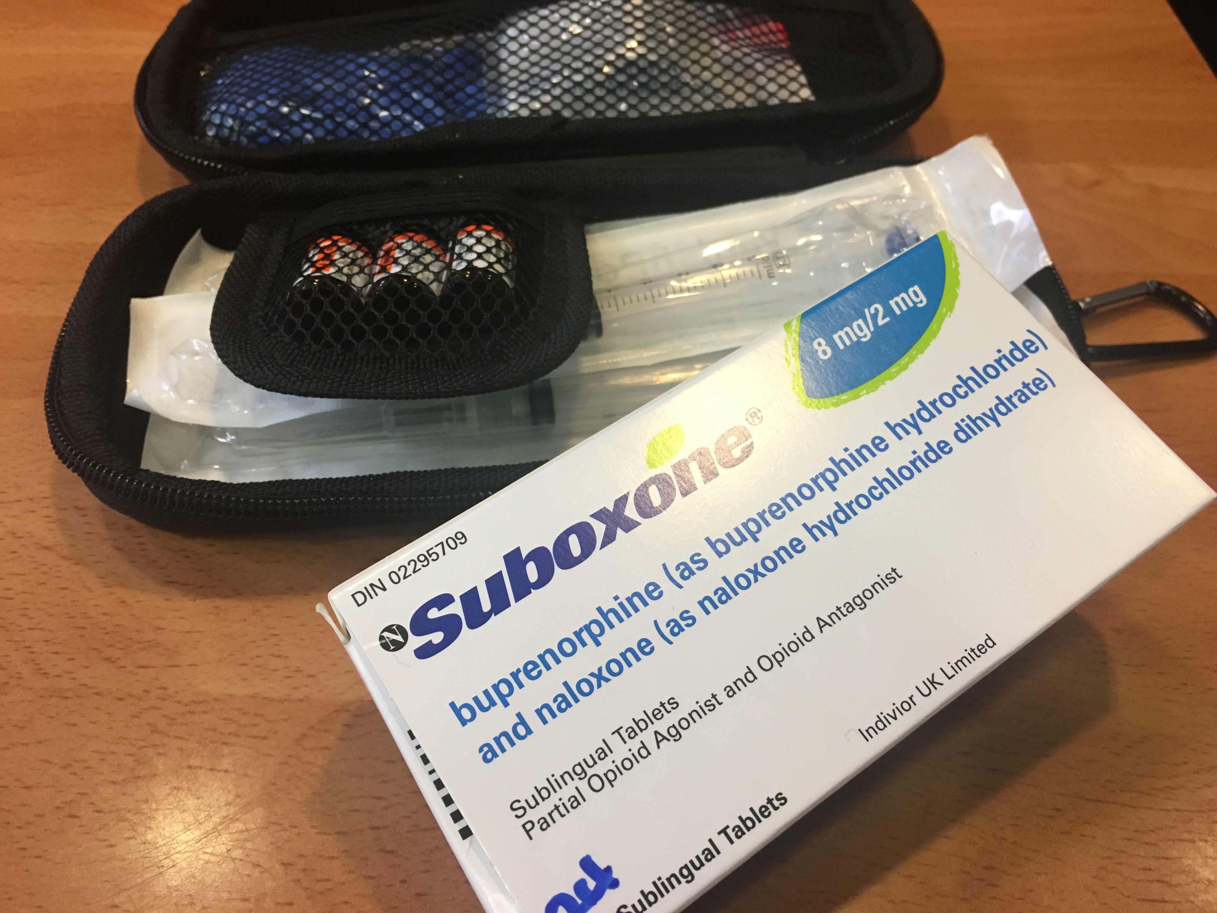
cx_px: 608
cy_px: 456
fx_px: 1020
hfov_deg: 61.7
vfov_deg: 48.2
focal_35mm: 29
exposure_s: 1/30
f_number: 2.2
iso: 100
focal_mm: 4.15
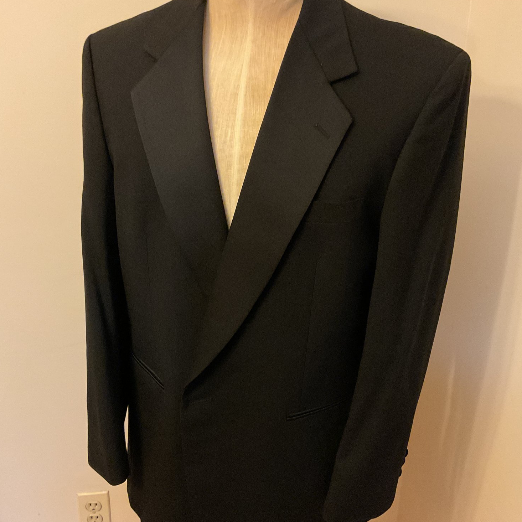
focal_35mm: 35
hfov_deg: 47.2
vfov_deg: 47.2
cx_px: 266
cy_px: 283
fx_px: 597
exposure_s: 1/60
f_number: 1.8
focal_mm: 3
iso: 250
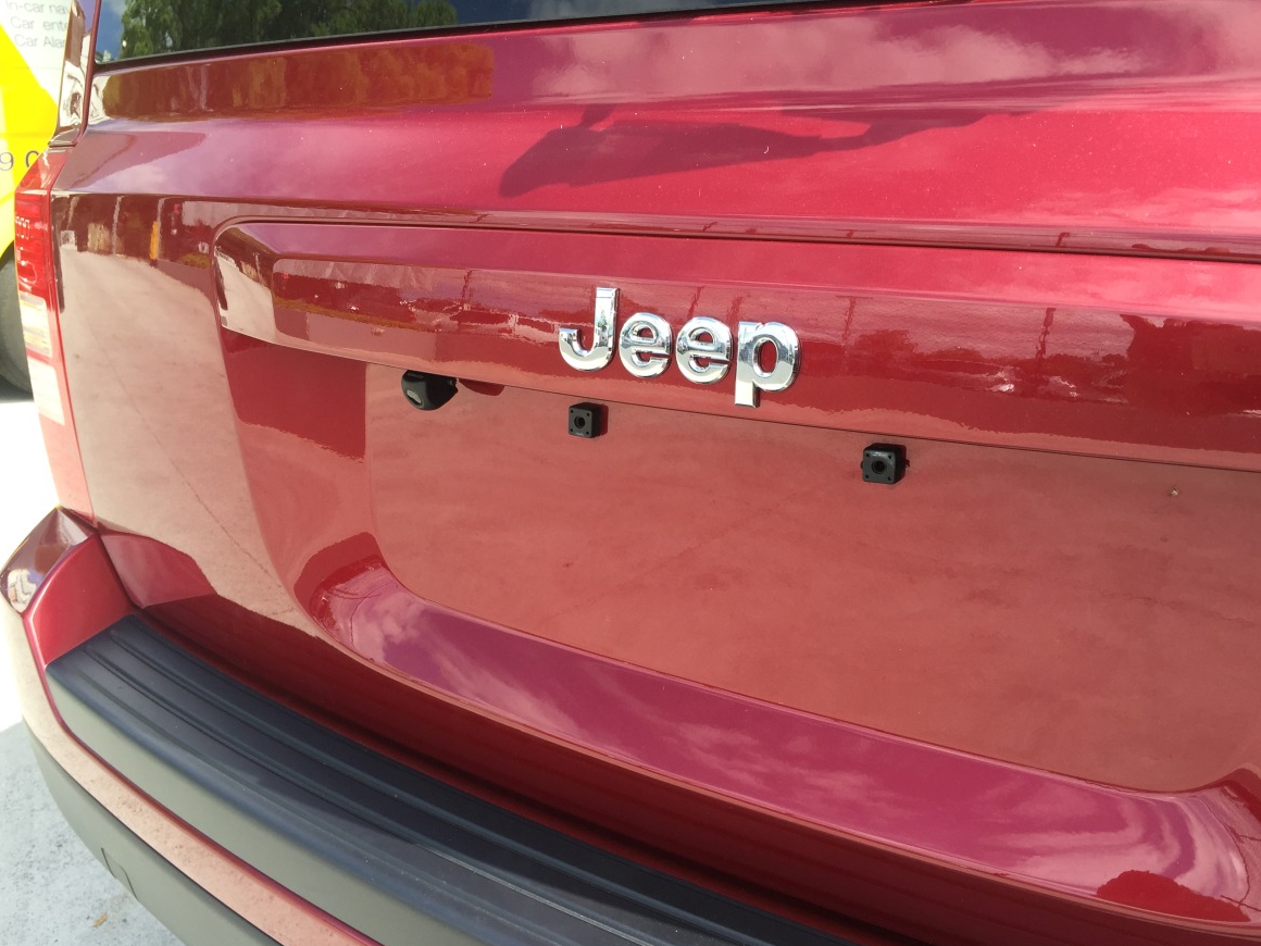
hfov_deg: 60.0
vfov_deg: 46.8
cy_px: 486
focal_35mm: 30
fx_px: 1093
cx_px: 624
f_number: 2.2
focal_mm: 4.15
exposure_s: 1/356
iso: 32
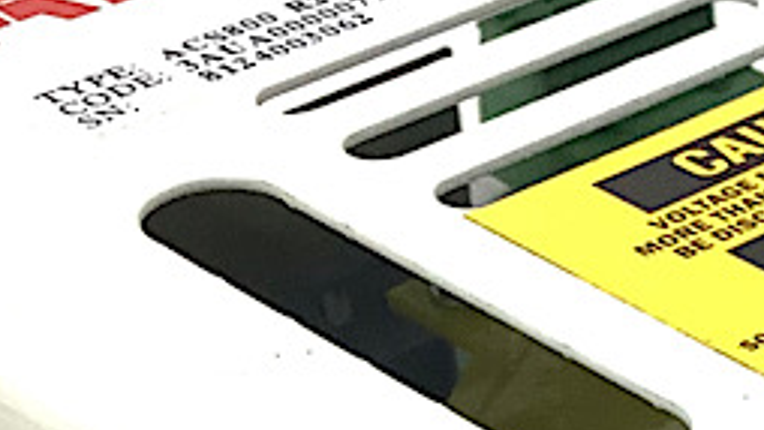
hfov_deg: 13.0
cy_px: 827
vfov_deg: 7.4
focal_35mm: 158
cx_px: 1087
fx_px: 3201
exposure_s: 1/50
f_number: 2.4
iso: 50
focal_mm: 3.3
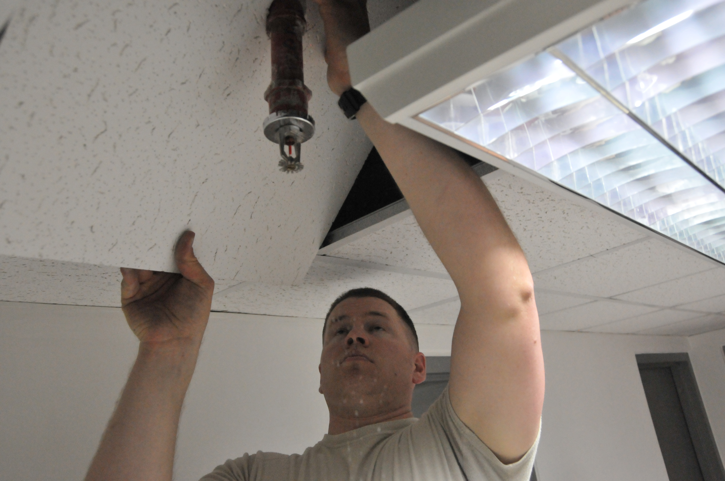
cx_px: 362
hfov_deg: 57.3
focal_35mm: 33
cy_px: 240
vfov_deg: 39.9
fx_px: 664
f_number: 4.5
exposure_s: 1/125
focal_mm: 22
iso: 2200
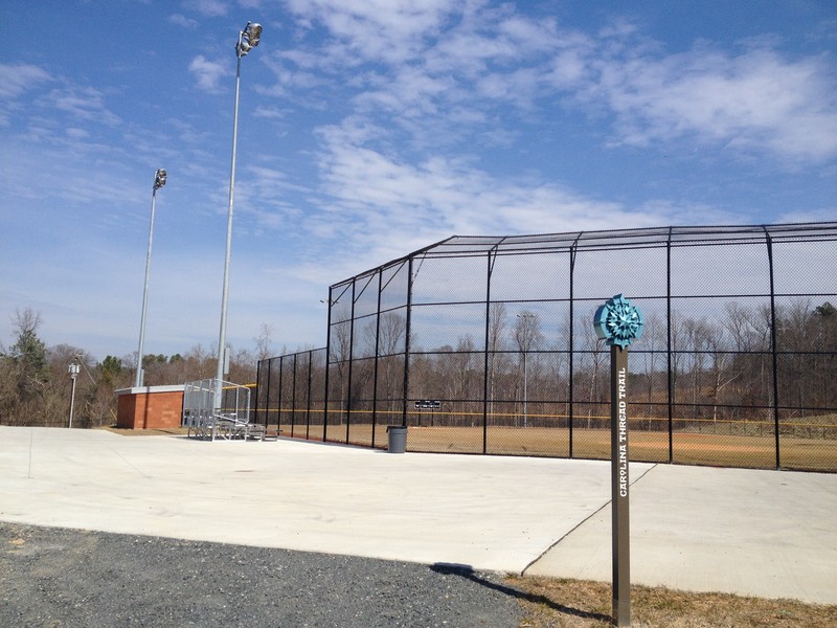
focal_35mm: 35
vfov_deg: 40.7
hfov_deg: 52.6
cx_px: 418
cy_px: 314
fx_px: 846
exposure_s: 1/2762
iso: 50
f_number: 2.4
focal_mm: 4.28
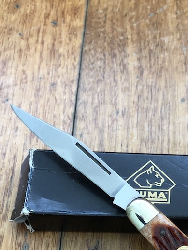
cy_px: 208
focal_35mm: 51
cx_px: 152
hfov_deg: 27.9
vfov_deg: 36.0
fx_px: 369
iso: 64
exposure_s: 1/15
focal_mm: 3.99
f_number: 1.8
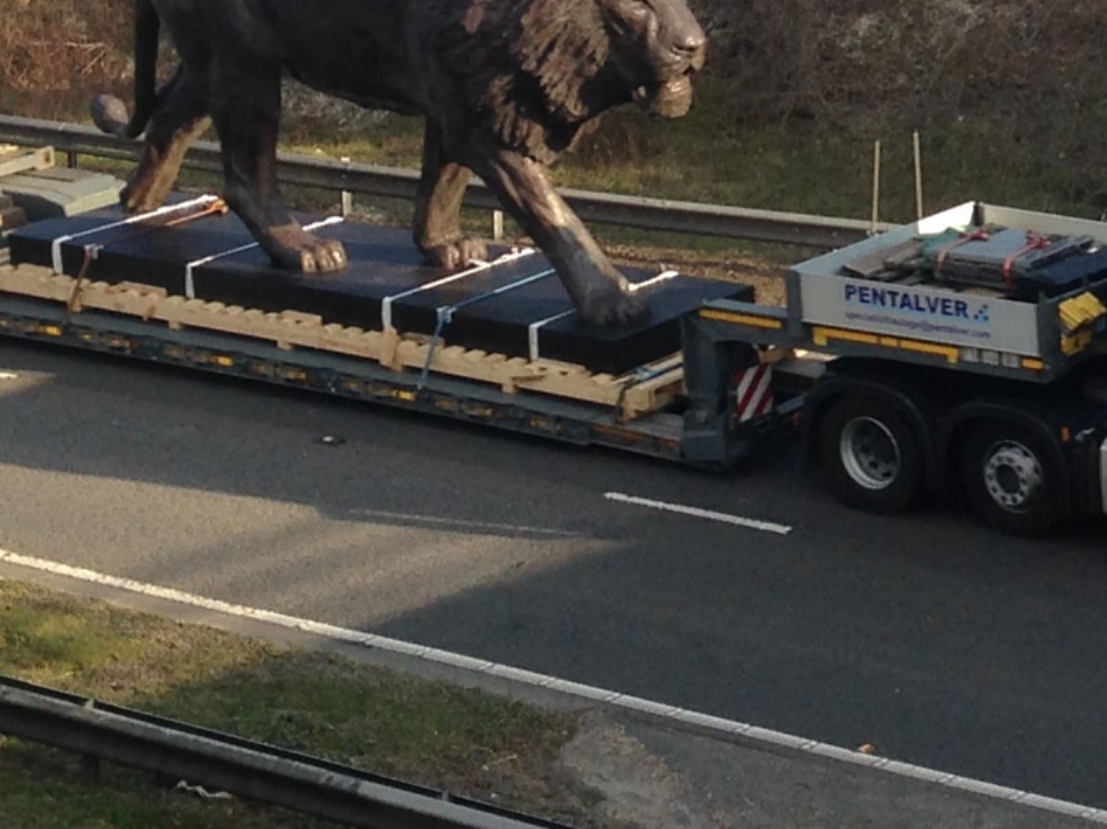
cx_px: 661
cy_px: 123
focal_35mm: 59
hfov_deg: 32.6
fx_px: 1886
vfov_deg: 24.3
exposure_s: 1/565
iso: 50
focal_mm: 4.12
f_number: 2.4
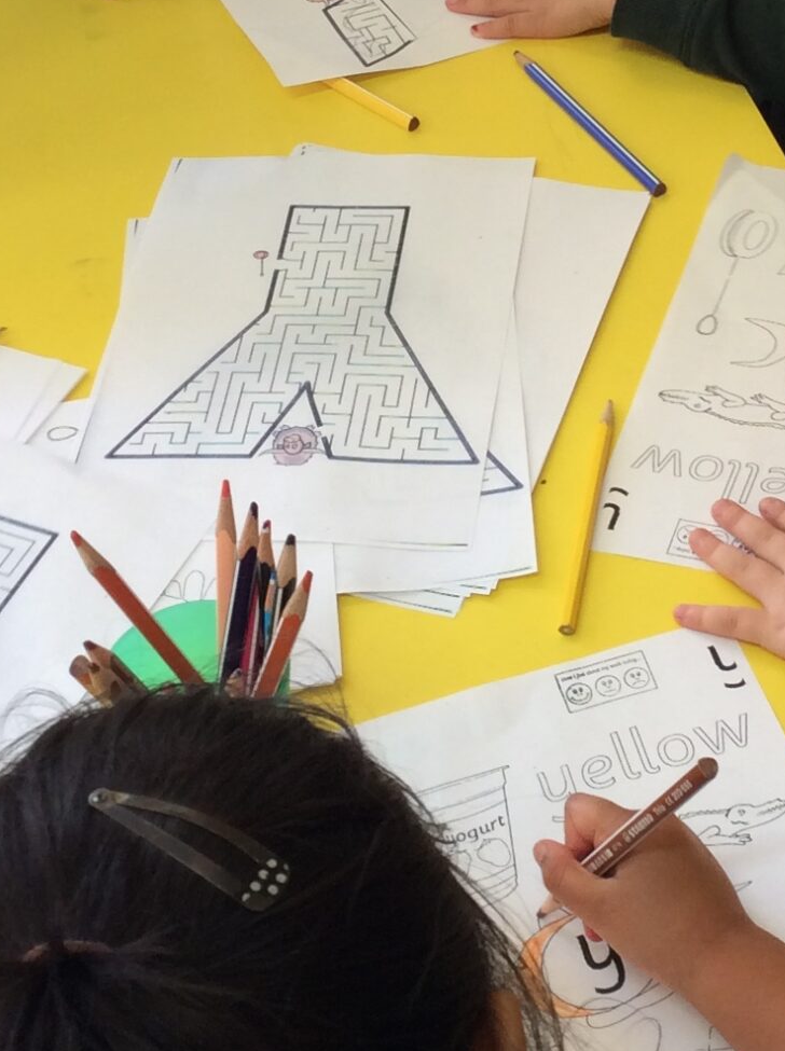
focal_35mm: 84
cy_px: 337
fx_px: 2547
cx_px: 590
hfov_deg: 17.4
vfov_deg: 23.2
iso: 32
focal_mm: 3.3
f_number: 2.4
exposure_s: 1/50
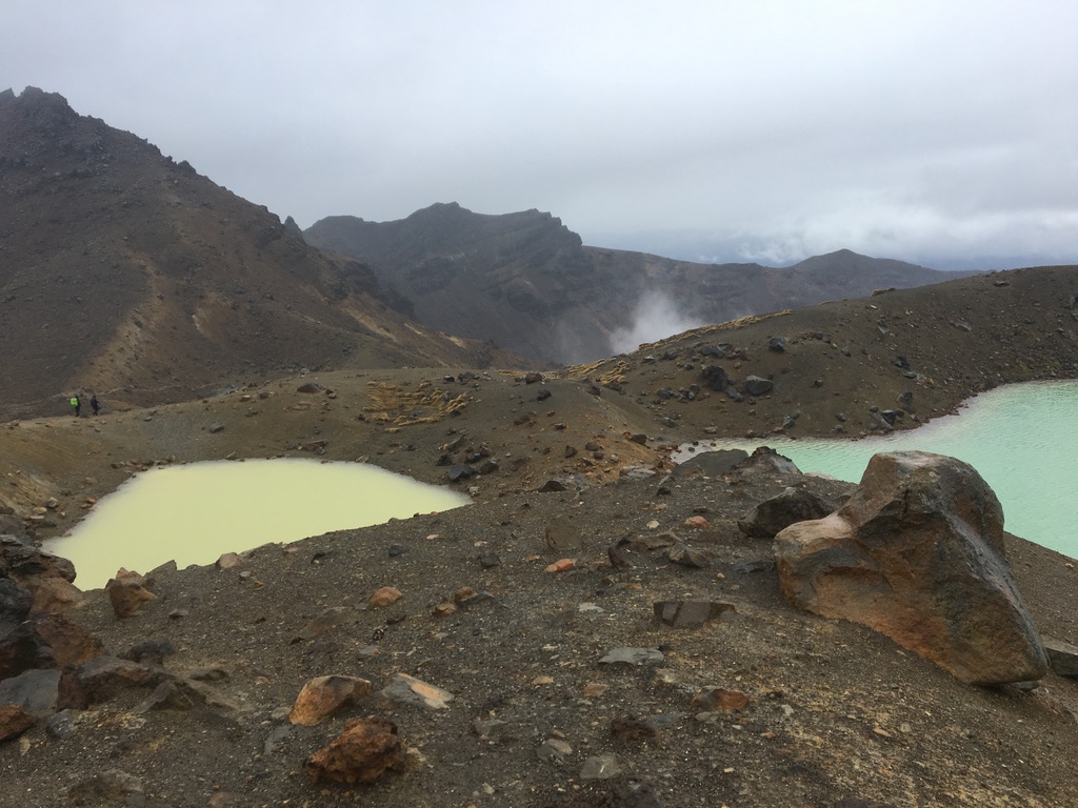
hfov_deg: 61.7
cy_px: 404
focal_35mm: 29
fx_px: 903
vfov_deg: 48.2
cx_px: 539
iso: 25
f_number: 2.2
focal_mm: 4.15
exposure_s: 1/827
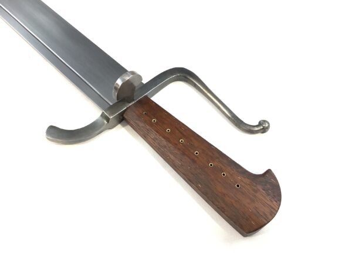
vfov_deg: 45.4
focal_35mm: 31
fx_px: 315
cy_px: 132
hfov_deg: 58.4
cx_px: 176
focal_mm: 3.3
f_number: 2.4
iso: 200
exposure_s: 1/60
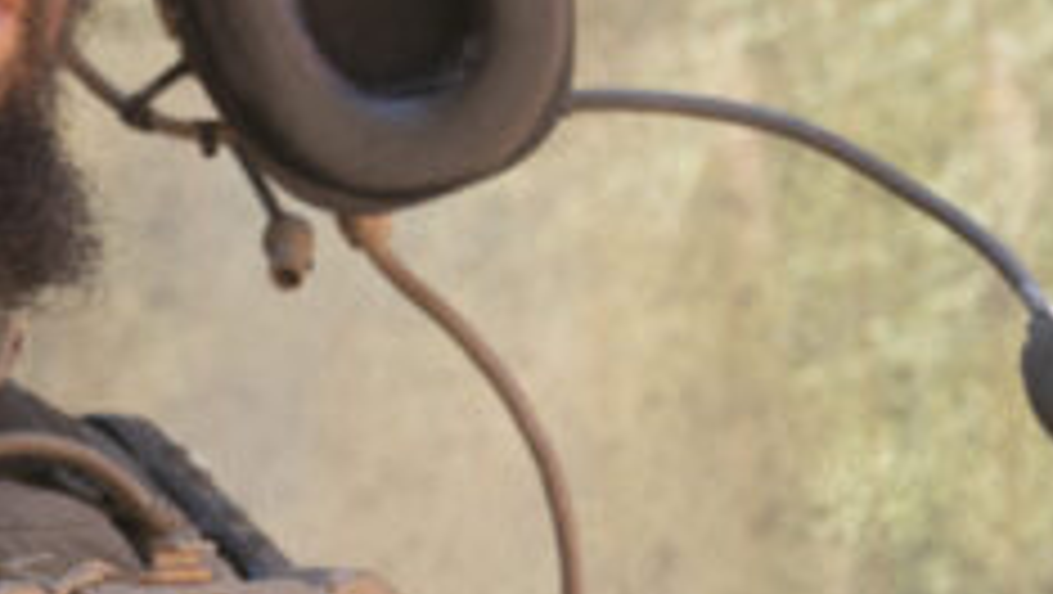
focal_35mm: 914
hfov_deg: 2.4
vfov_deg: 1.3
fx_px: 25538
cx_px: 18
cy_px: -38
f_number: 7.1
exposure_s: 1/250
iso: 800
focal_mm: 280
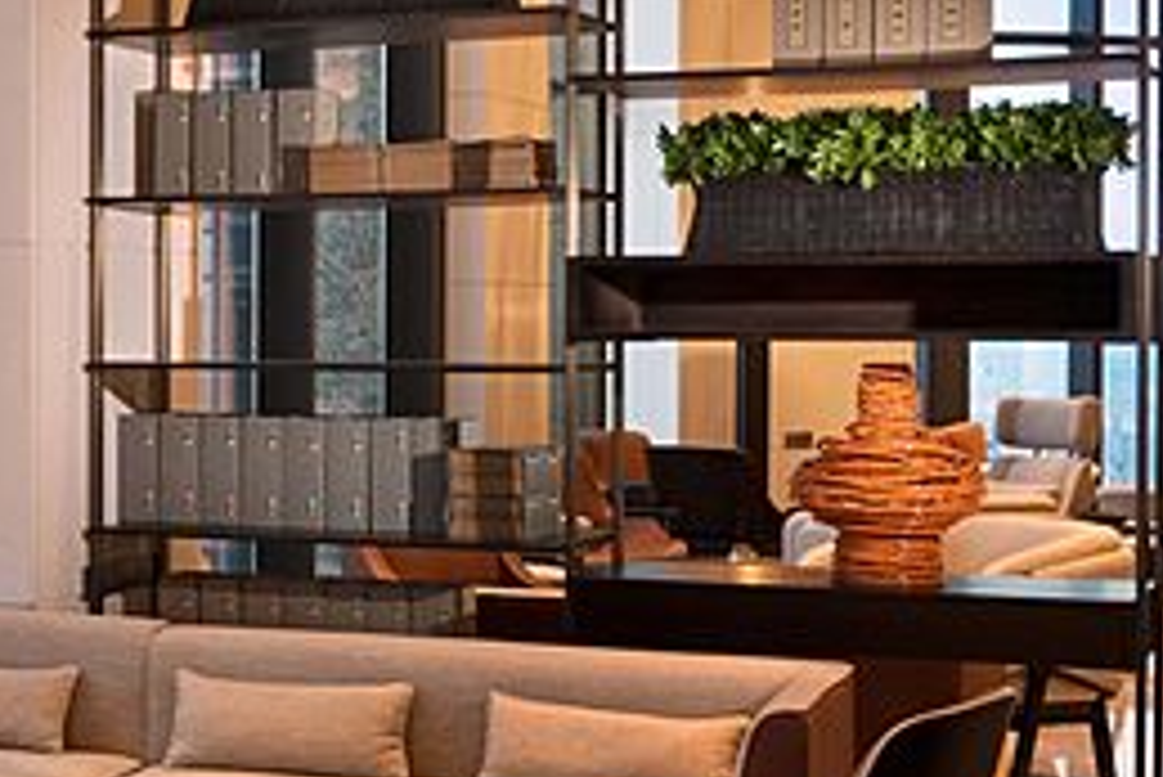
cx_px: -449
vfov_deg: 15.3
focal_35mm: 88
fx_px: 2844
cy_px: 49
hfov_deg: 20.6
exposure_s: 1/1.25
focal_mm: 19
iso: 250
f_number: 16
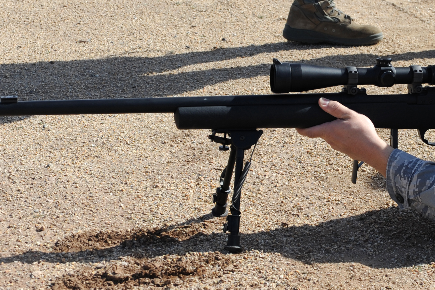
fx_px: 797
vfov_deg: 20.5
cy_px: 188
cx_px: 281
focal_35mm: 66
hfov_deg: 30.4
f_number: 7.1
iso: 200
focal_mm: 40
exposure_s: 1/640
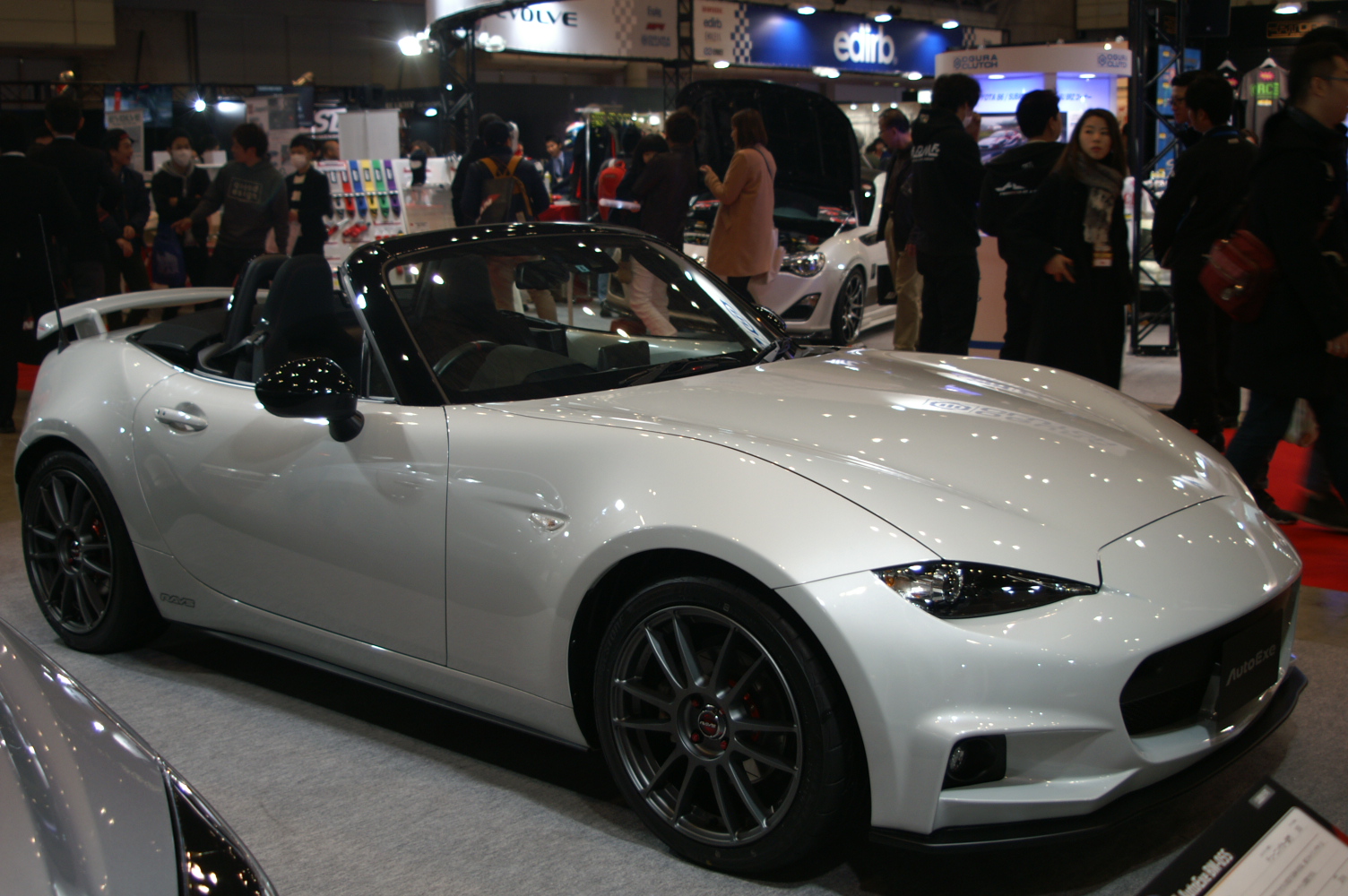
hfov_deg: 46.4
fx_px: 1571
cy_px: 448
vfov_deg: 31.8
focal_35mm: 42
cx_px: 674
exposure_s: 1/50
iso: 200
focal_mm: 28
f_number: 4
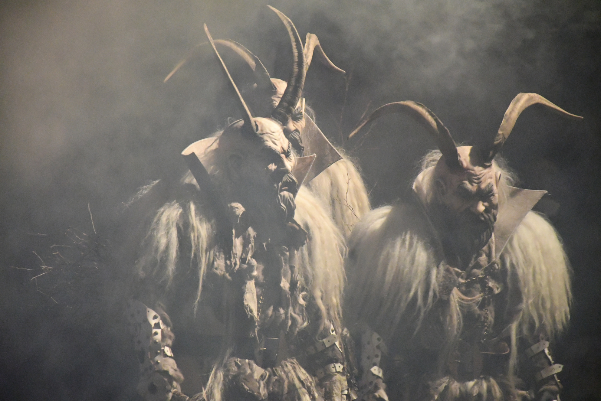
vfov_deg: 6.5
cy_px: 200
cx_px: 300
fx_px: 3506
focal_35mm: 210
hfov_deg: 9.8
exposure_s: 1/160
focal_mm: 140
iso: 12800
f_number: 5.6
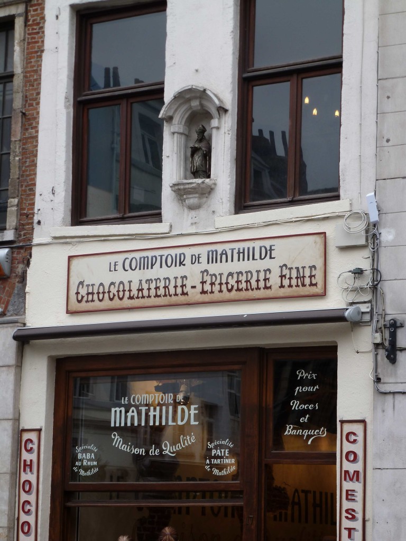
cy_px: 270
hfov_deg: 13.1
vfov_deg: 17.4
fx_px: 1767
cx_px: 203
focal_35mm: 113
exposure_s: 1/160
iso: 100
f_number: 5.1
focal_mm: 20.2
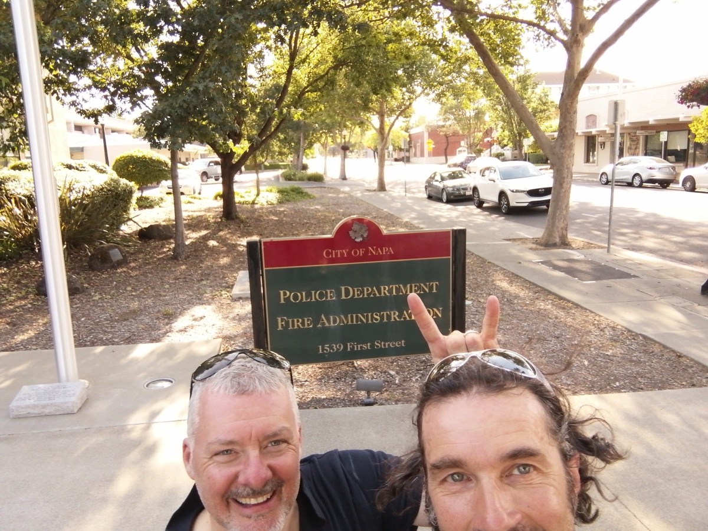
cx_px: 354
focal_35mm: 26
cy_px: 266
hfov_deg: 67.3
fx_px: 532
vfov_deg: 53.1
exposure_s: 1/120
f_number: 2
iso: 64
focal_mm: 2.7
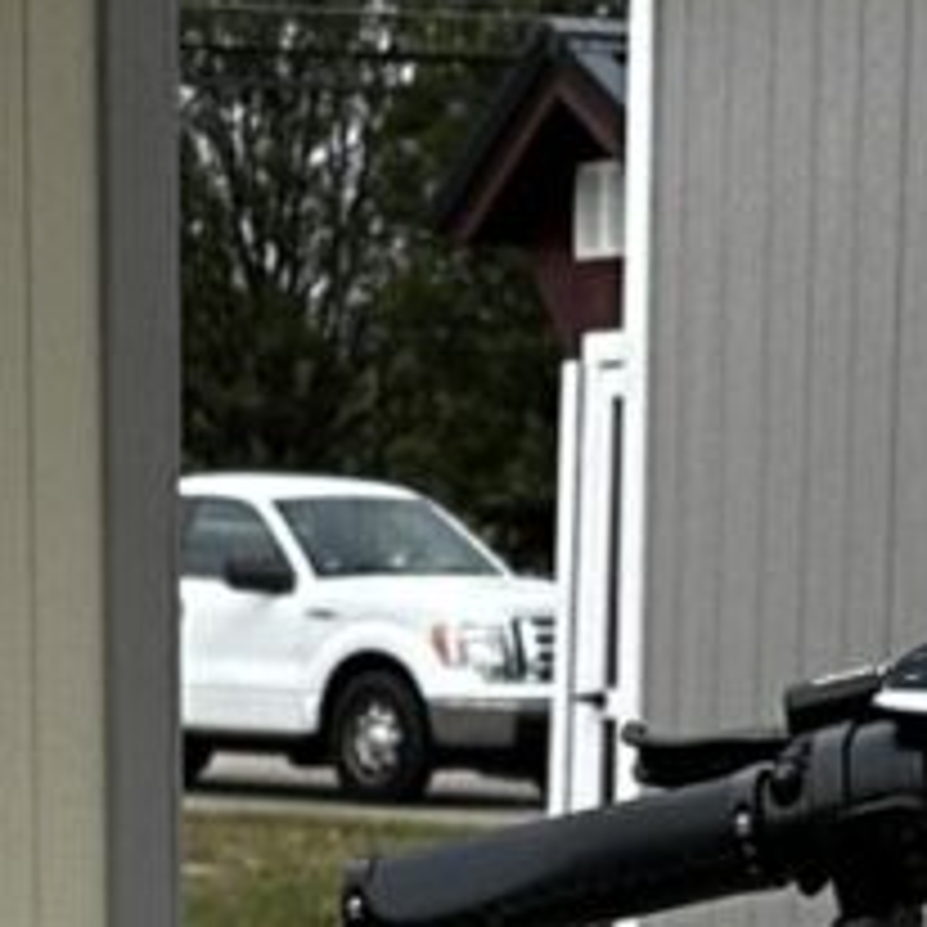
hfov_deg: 8.3
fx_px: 6393
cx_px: 468
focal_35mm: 211
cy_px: 3380
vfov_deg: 6.9
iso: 80
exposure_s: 1/1812
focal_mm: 6.86
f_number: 1.78
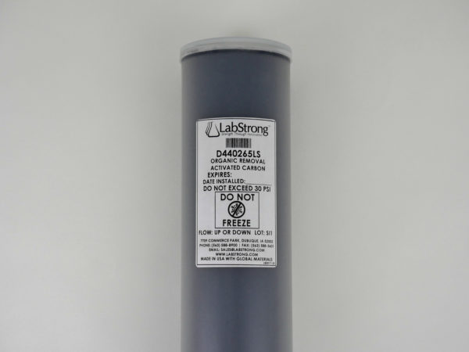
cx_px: 234
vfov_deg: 20.4
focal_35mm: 72
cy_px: 176
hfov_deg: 27.0
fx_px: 976
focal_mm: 36
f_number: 7.1
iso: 500
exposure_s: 1/80
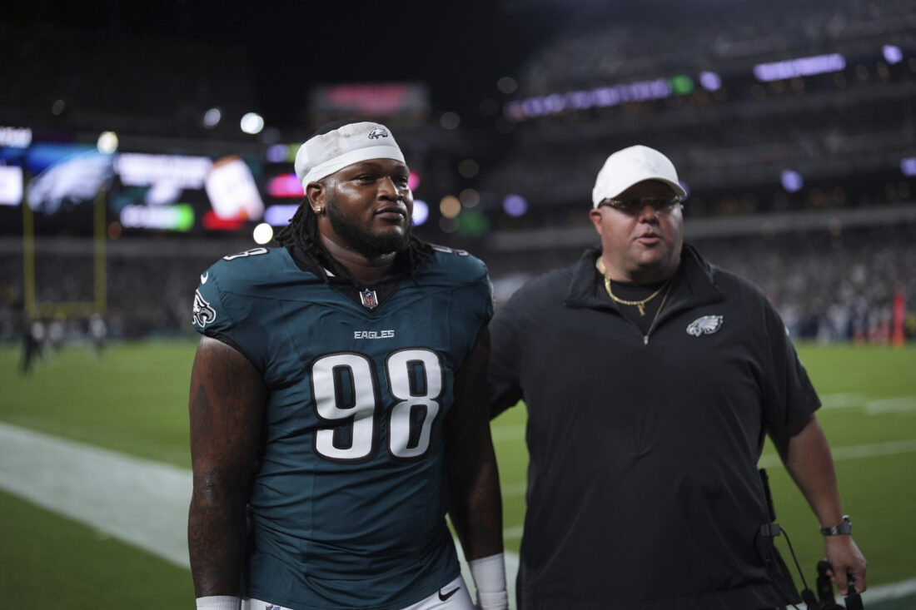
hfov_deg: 39.6
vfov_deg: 27.0
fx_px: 1272
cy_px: 305
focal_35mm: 50
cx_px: 458
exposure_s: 1/8000
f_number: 1.2
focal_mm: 50
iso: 1250
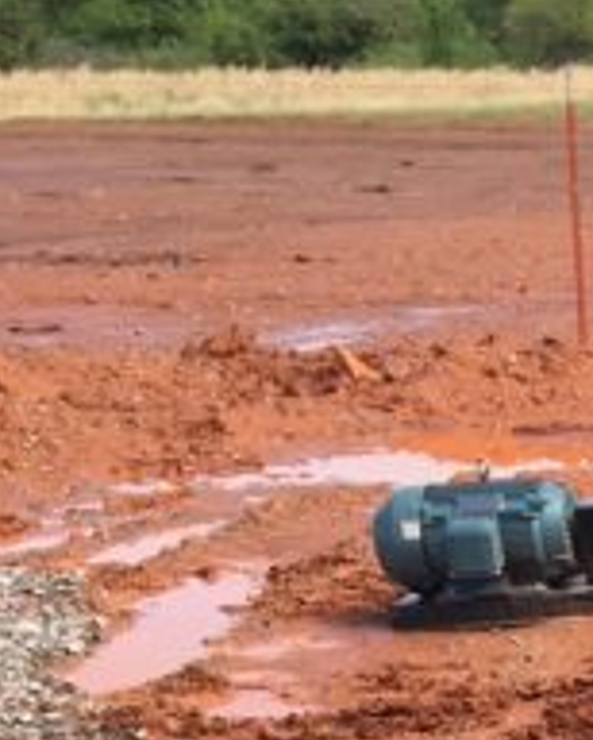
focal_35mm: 151
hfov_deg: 9.2
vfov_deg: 11.9
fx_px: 3307
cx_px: 1440
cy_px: 1260
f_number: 2.2
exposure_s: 1/663
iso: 25
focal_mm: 4.15
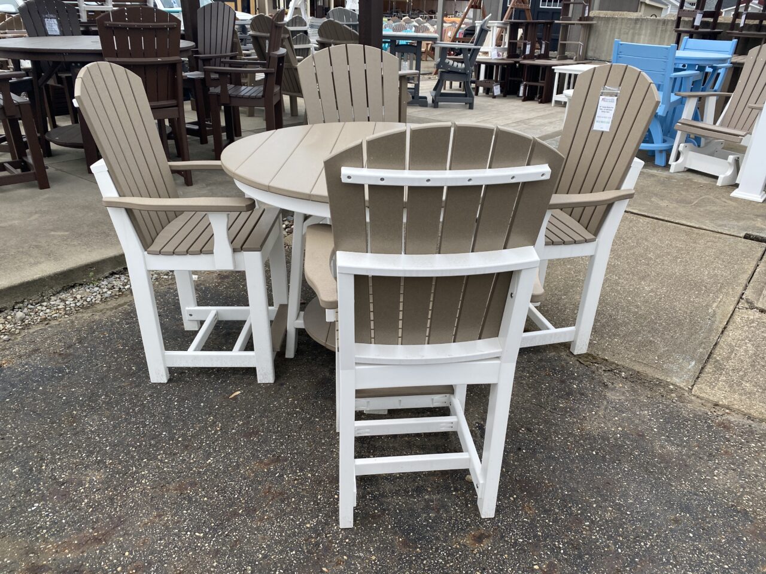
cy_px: 287
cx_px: 383
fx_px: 575
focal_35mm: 26
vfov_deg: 53.1
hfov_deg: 67.3
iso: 32
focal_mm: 4.25
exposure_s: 1/1565
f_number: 1.8
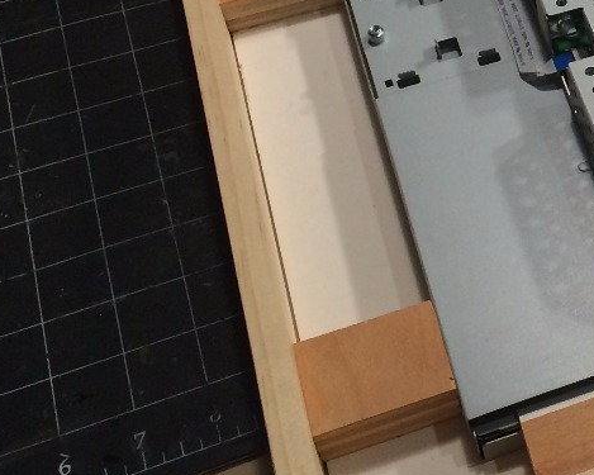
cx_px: 814
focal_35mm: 87
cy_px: 28
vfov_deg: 17.3
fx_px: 1529
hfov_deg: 19.8
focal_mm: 4.15
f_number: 2.2
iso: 64
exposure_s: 1/30
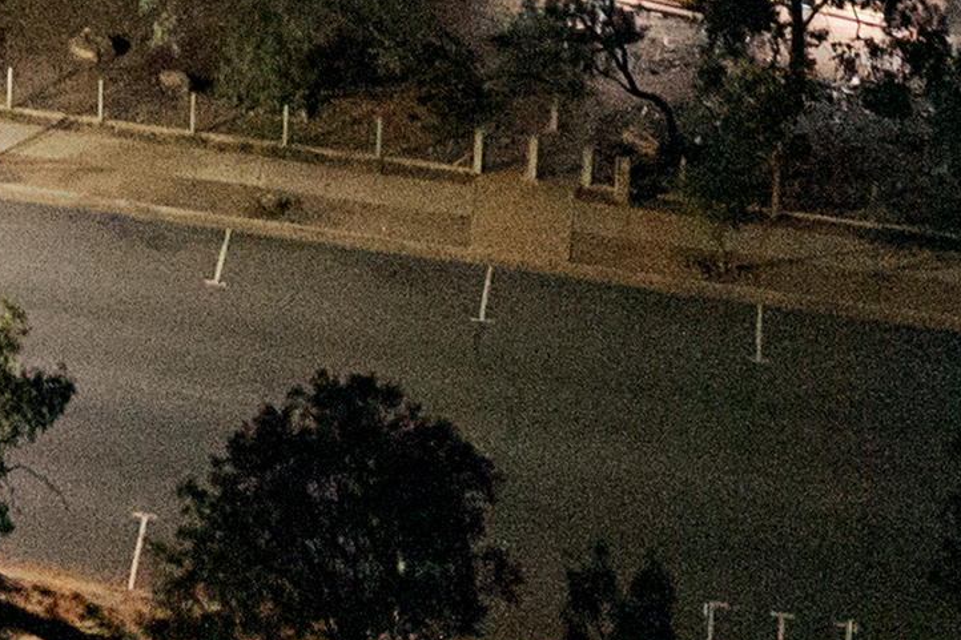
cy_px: -1558
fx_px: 5177
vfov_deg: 6.3
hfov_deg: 10.4
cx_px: -330
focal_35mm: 194
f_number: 4
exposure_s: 1/4
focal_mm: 10.26
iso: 1600
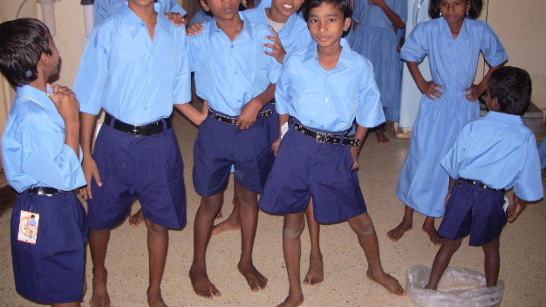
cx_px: 270
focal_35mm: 39
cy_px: 115
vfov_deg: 30.3
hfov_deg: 51.6
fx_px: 565
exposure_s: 1/40
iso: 160
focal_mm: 5.8
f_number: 2.6
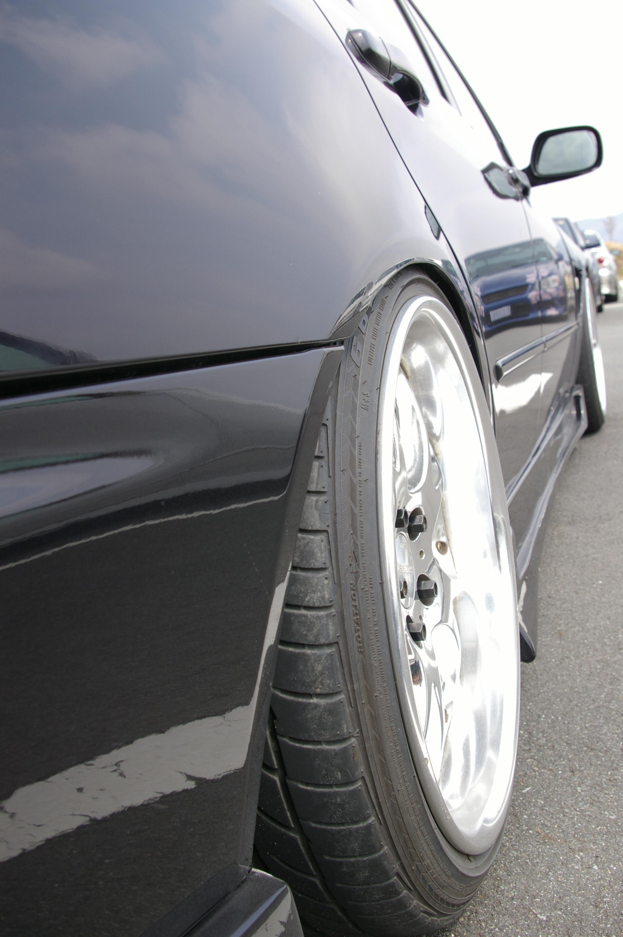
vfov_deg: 53.2
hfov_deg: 36.8
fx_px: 936
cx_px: 312
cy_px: 468
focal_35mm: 36
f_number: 8
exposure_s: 1/180
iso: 200
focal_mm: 24
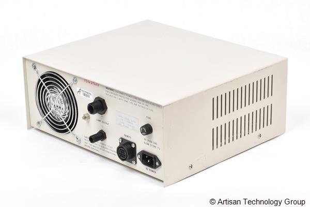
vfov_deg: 16.6
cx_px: 155
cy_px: 104
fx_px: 710
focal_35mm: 82
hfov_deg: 24.6
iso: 200
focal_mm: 55
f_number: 14
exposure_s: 1/200
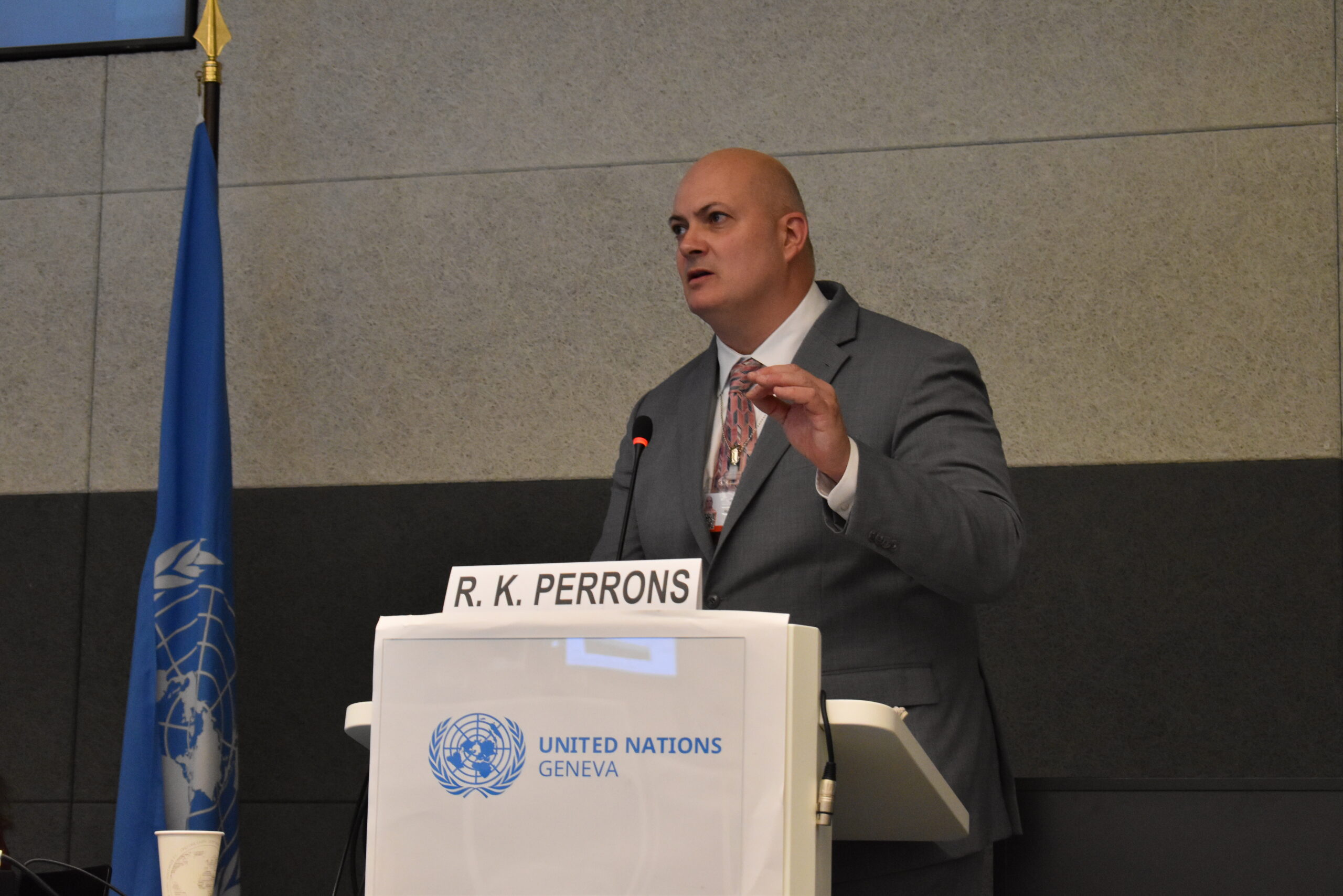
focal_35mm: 82
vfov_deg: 16.6
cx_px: 672
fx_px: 3078
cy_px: 448
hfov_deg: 24.6
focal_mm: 55
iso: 2200
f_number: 5.6
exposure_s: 1/125
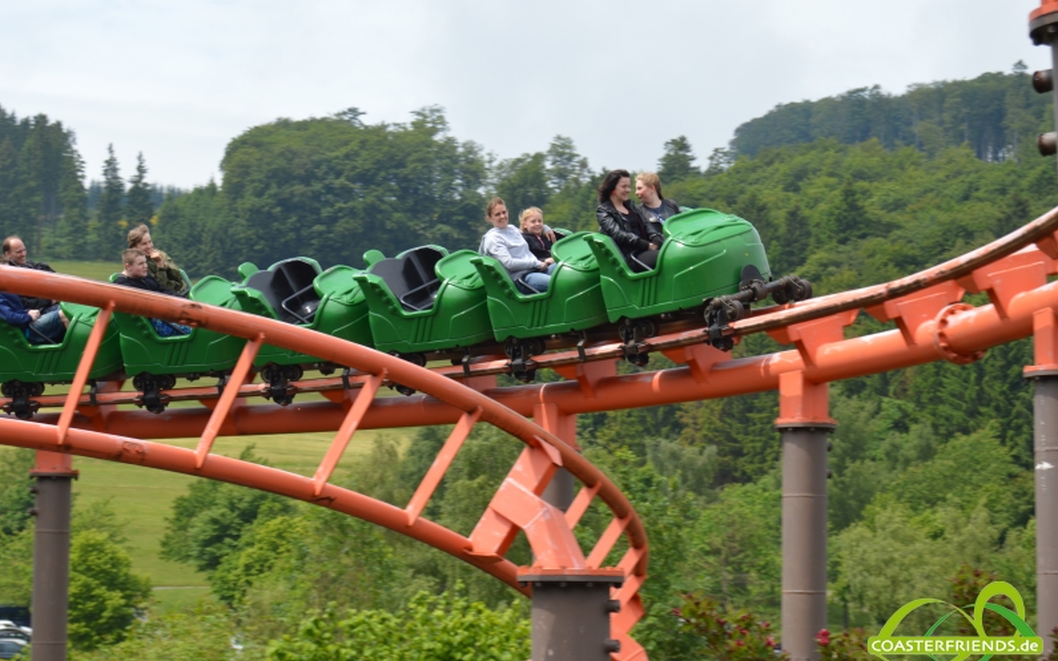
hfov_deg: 24.5
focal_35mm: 85
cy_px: 333
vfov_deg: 15.5
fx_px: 2437
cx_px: 530
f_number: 8
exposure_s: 1/250
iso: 100
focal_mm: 55
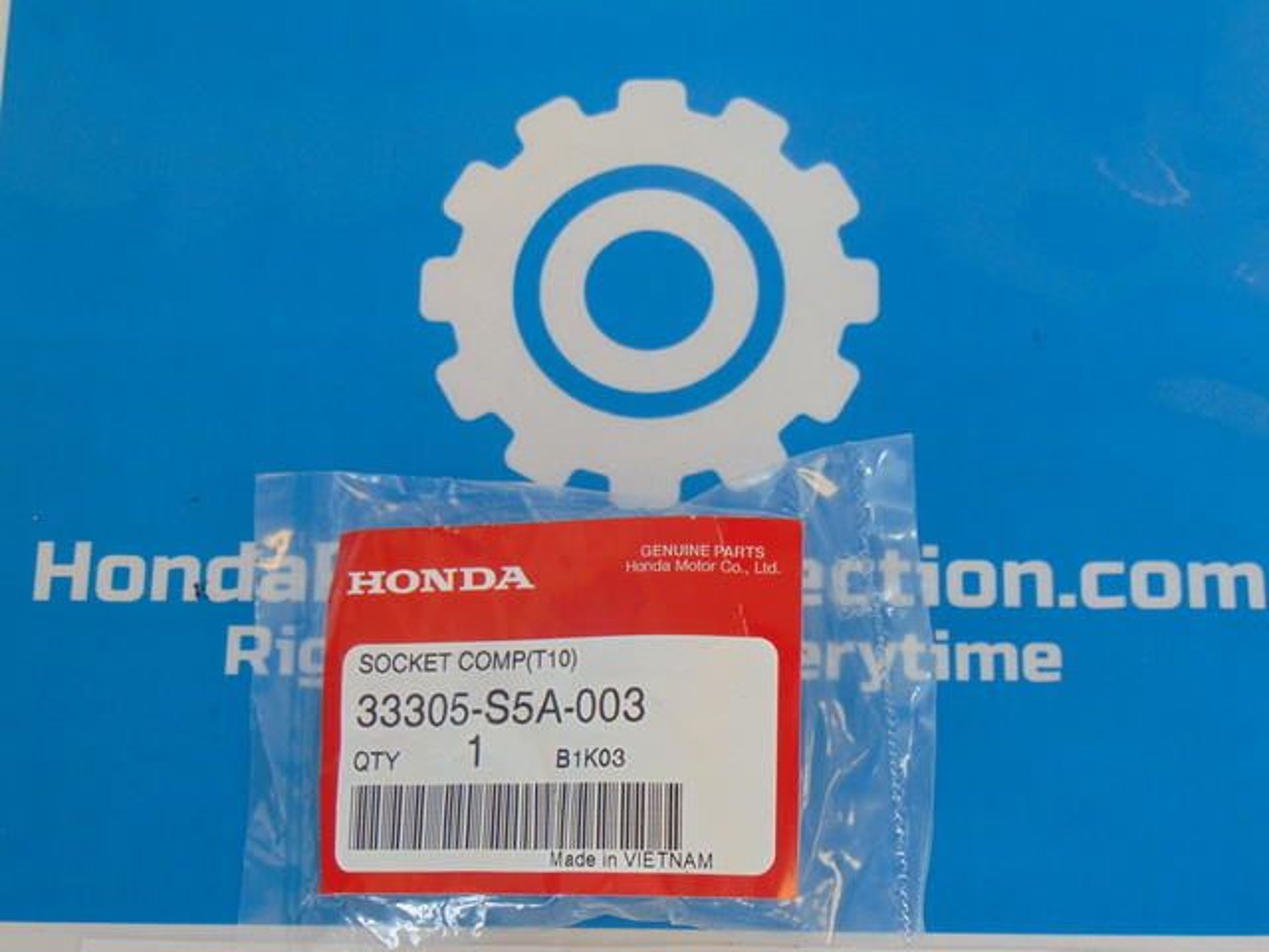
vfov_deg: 20.7
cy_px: 476
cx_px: 634
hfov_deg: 27.4
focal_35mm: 71
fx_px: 2603
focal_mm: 12.8
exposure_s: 1/50
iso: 100
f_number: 3.7
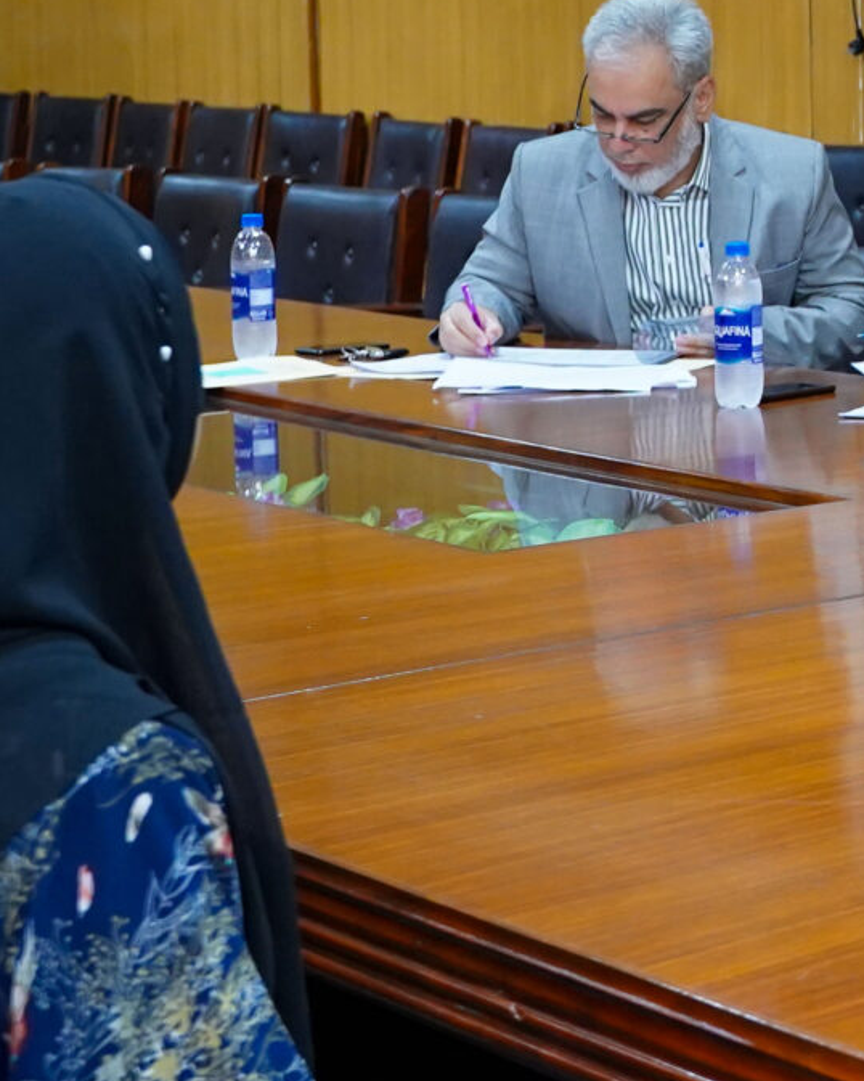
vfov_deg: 18.8
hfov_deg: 13.8
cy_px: 76
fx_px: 3198
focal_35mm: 100
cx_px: 1540
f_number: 4
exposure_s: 1/100
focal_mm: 28
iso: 3200
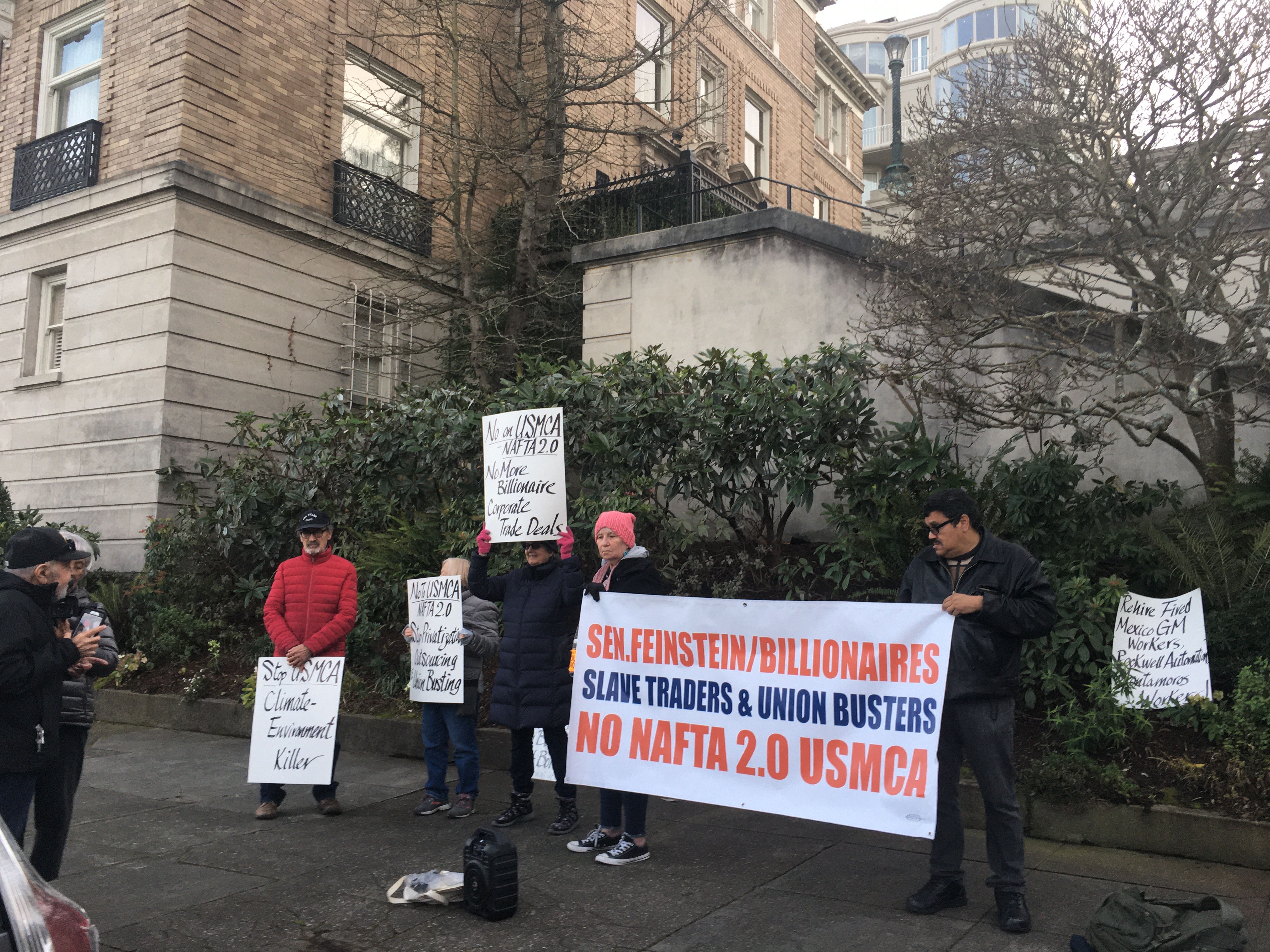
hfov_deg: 61.7
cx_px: 635
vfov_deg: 48.2
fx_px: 1064
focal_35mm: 29
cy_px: 476
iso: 40
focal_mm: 4.15
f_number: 2.2
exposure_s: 1/120
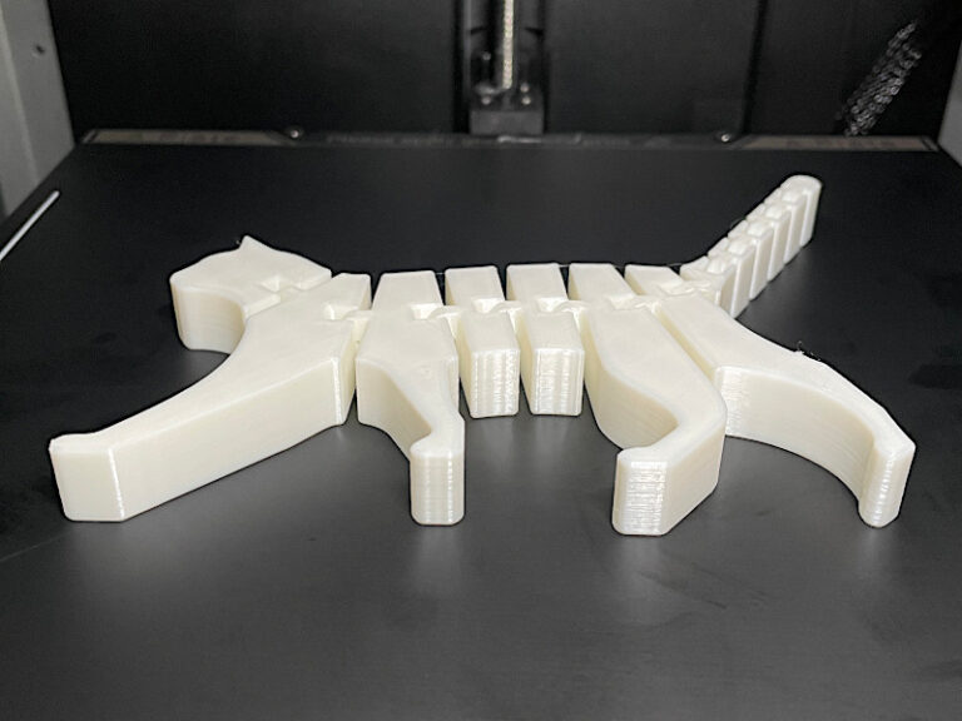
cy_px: 360
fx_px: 723
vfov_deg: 53.1
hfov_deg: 67.3
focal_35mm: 26
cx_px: 481
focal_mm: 4.2
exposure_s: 1/50
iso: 64
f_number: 1.6
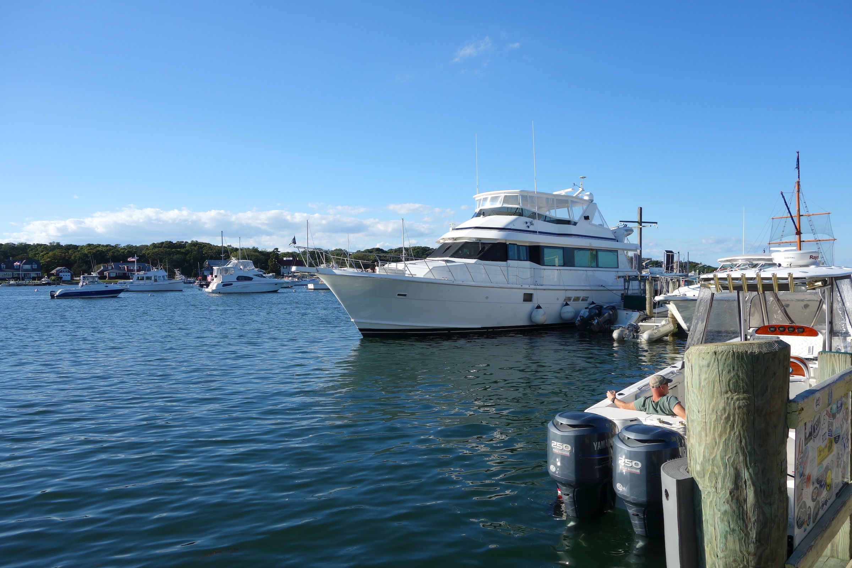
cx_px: 426
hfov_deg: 65.5
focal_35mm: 28
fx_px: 663
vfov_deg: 46.4
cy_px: 284
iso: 125
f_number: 5.6
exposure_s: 1/500
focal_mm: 10.4
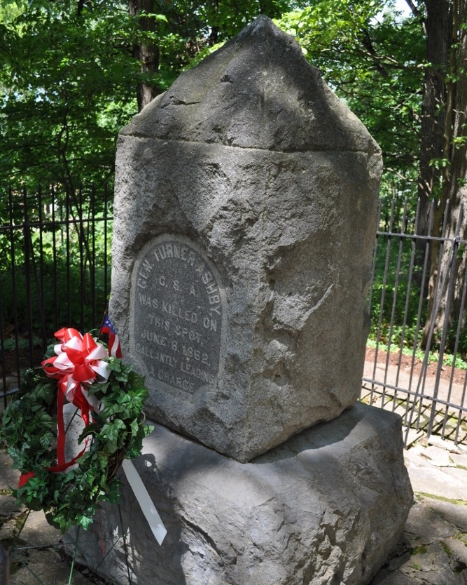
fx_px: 657
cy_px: 330
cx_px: 237
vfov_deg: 47.8
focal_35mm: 38
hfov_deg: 39.2
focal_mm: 22
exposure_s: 1/160
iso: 200
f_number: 6.3
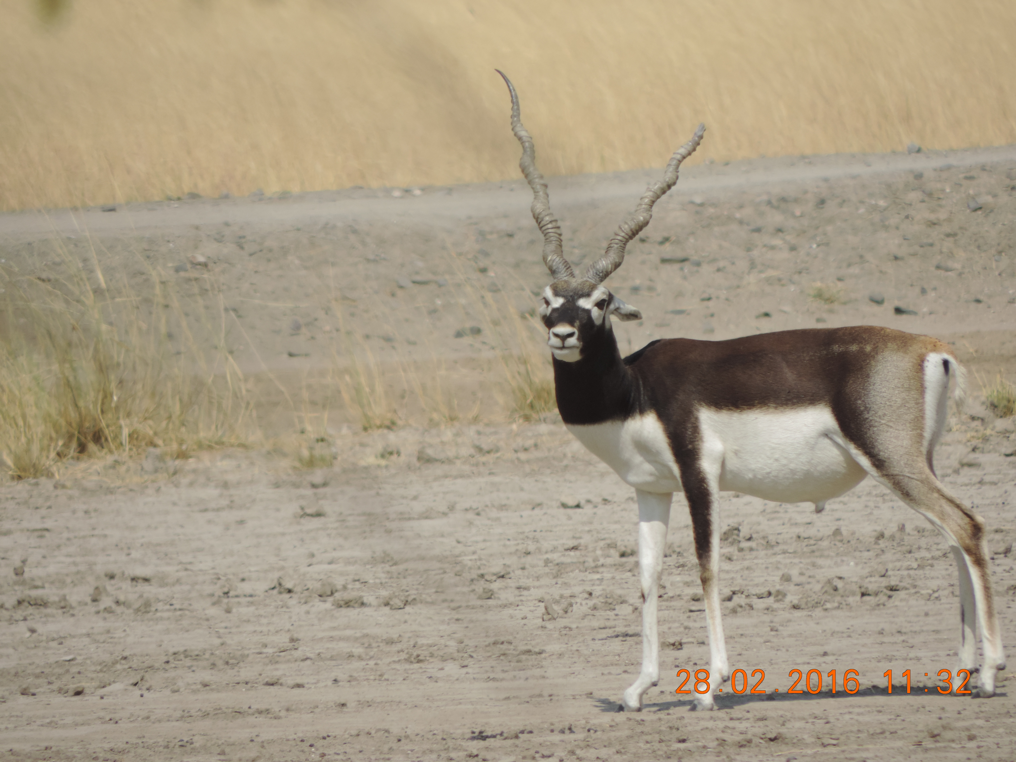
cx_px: 508
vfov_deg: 1.5
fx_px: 29351
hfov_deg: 2.0
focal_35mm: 1000
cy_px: 381
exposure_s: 1/500
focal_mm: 180
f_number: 5.9
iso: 90
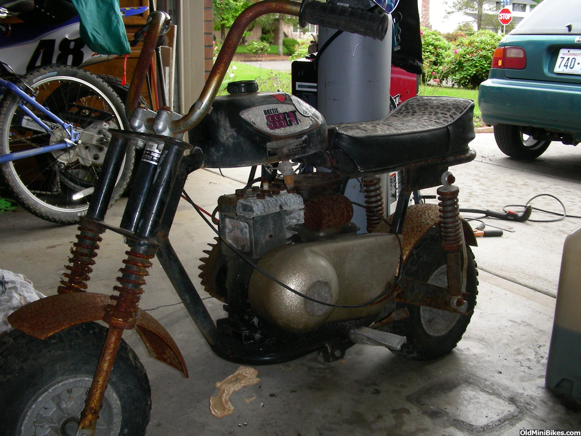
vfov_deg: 37.7
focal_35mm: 38
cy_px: 218
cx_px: 290
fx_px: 638
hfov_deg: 49.0
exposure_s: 1/60.1
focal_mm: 6.3
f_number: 3.5
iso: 50
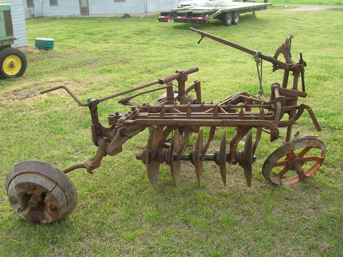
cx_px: 170
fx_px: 347
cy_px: 129
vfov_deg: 40.7
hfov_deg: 52.6
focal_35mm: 35
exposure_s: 1/58.6
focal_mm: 5.7
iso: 50
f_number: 4.9
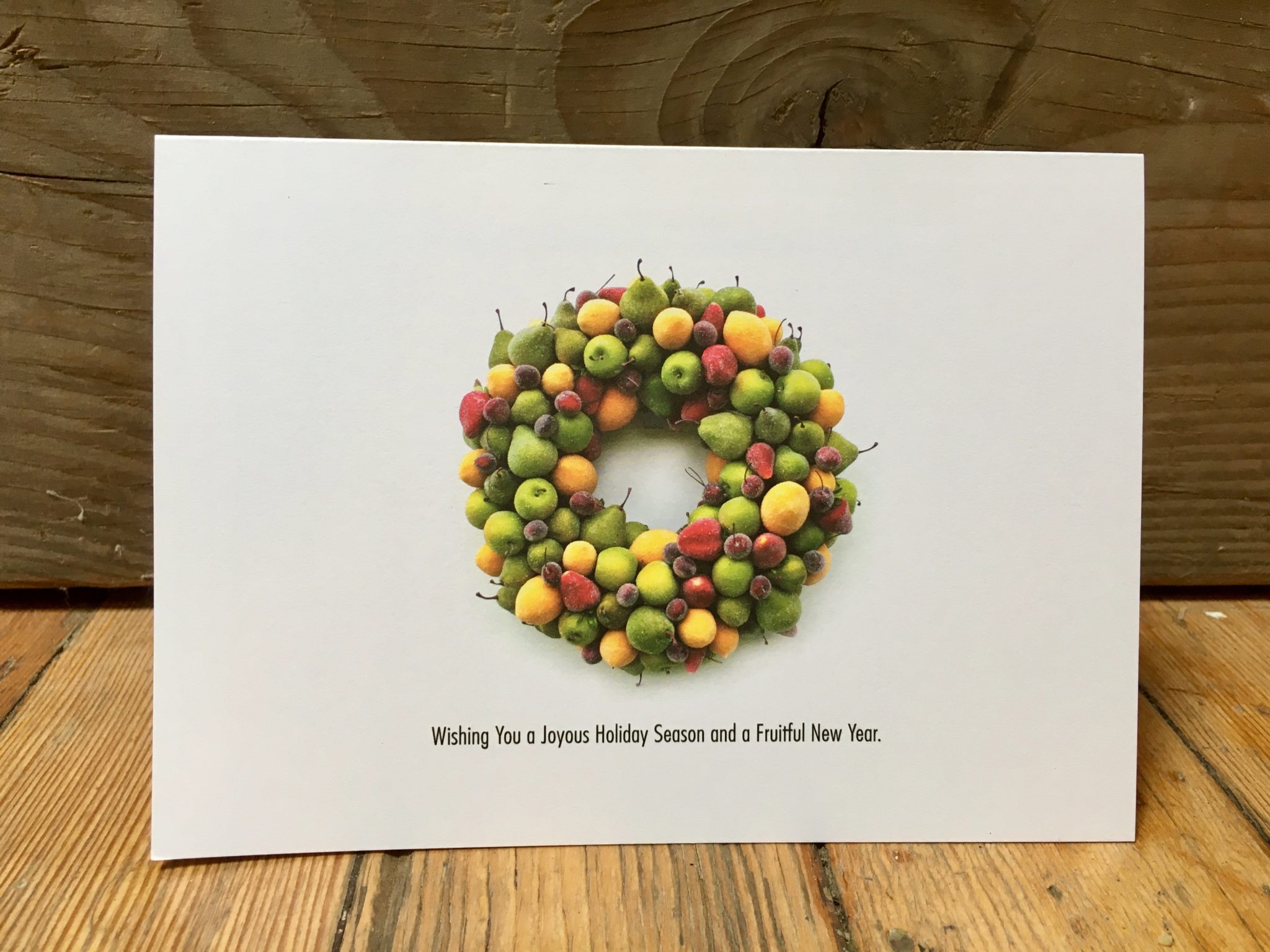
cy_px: 476
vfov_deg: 48.2
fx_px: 1064
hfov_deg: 61.7
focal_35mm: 29
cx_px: 635
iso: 64
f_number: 2.2
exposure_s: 1/30
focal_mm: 4.15
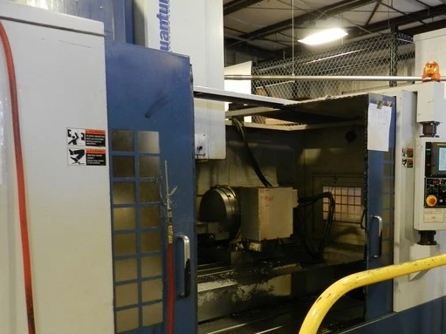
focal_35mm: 36
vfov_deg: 39.4
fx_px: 464
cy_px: 208
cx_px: 343
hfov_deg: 49.0
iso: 400
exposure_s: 1/15
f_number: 3.4
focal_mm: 4
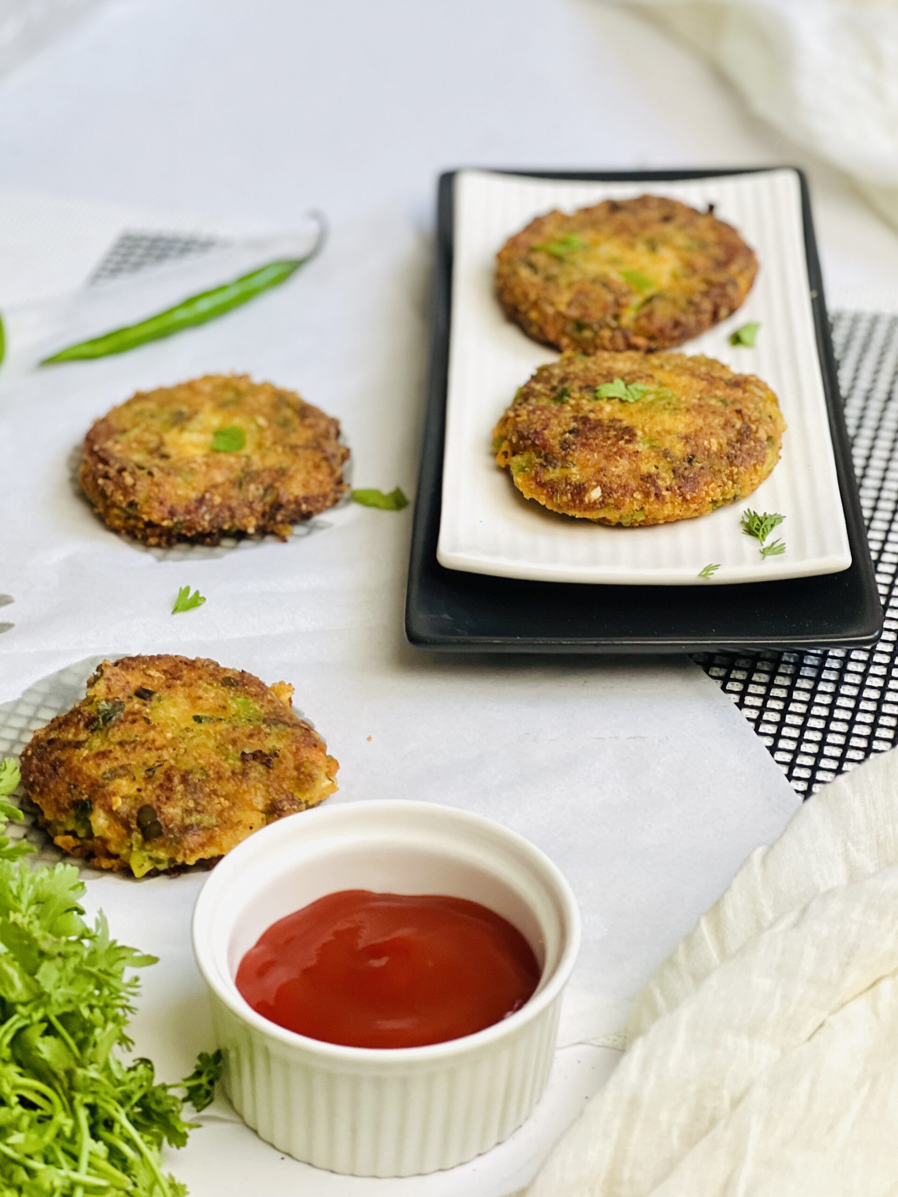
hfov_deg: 19.1
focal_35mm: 77
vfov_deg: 25.3
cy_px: 598
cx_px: 449
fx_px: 2663
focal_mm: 9
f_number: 2.8
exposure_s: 1/121
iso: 160
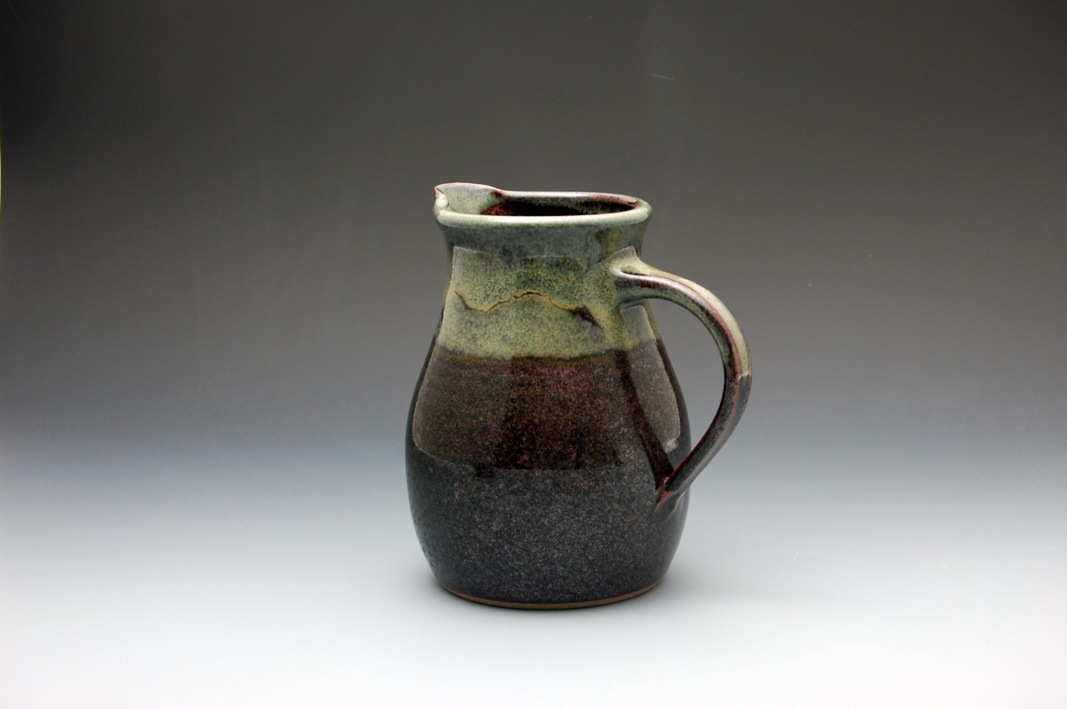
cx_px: 534
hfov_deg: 24.6
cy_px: 354
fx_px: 2443
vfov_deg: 16.5
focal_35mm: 82
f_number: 10
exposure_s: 4
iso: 200
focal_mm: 55
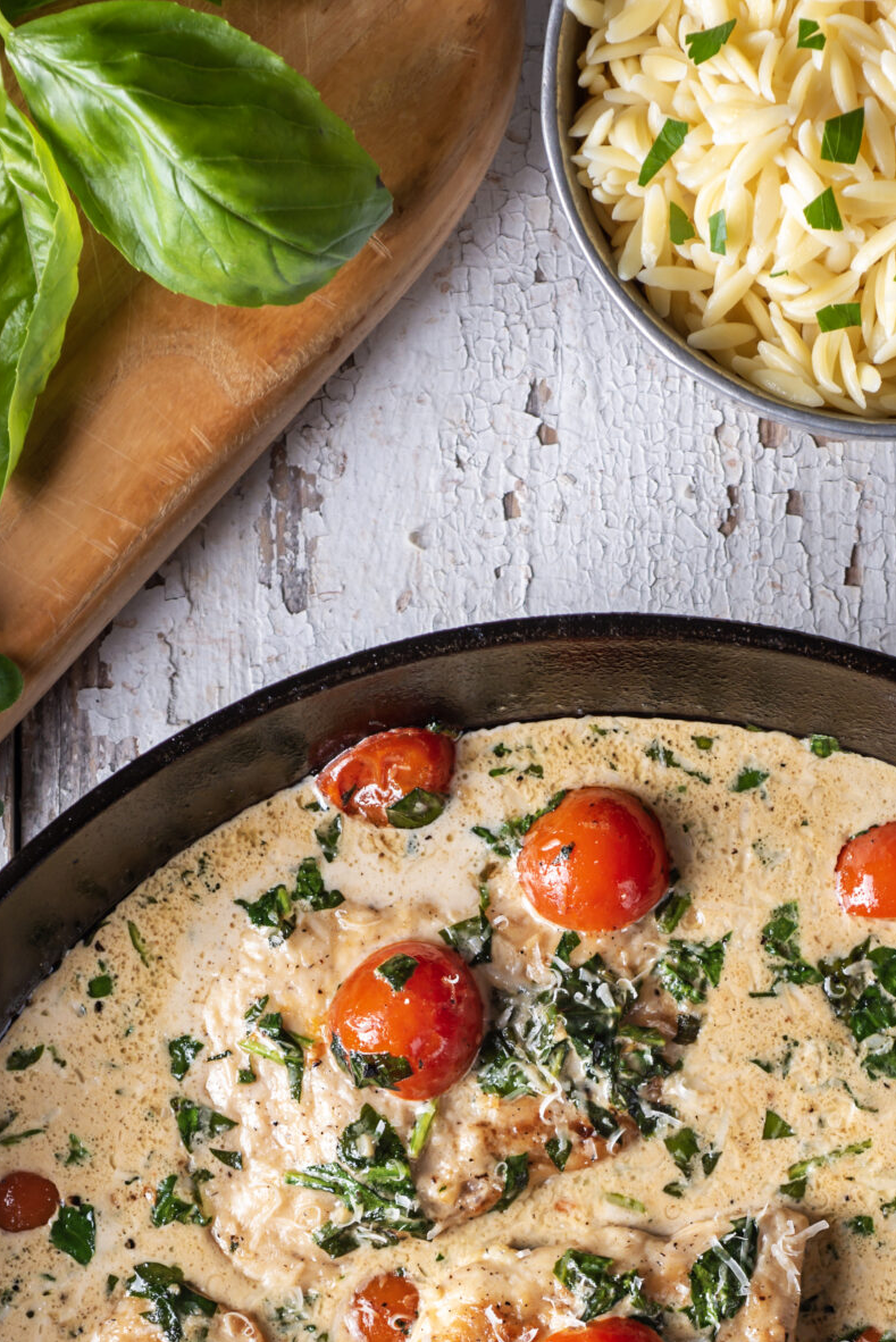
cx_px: 719
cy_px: 1217
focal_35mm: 130
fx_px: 4849
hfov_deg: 10.5
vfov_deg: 15.6
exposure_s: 1/160
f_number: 9
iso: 250
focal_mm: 60
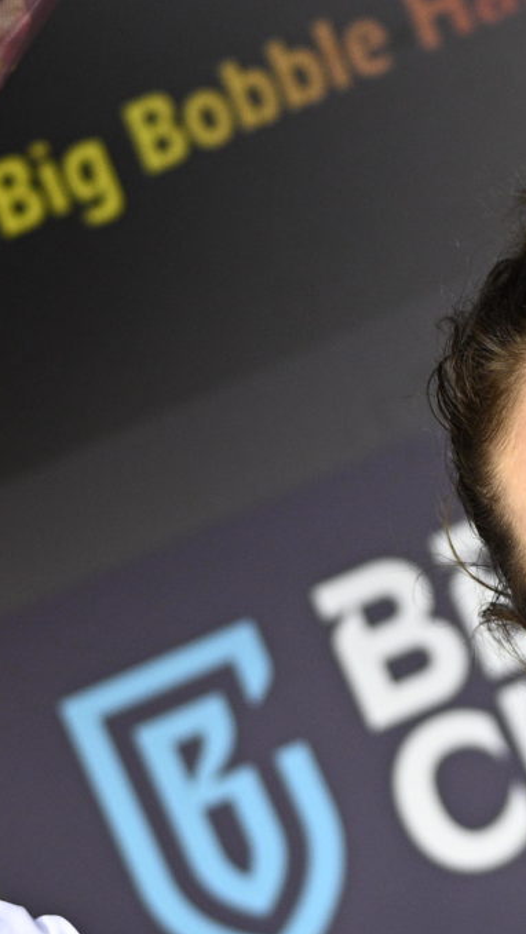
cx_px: 606
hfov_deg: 1.0
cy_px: 822
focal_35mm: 1186
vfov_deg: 1.8
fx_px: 29371
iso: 500
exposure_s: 1/2000
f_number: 2.8
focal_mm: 300
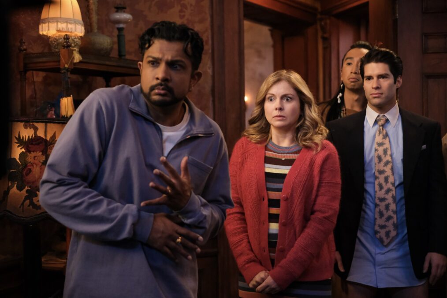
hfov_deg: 37.5
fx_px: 658
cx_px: 224
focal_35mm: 53
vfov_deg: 25.5
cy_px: 149
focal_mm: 35
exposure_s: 1/125
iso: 6400
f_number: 2
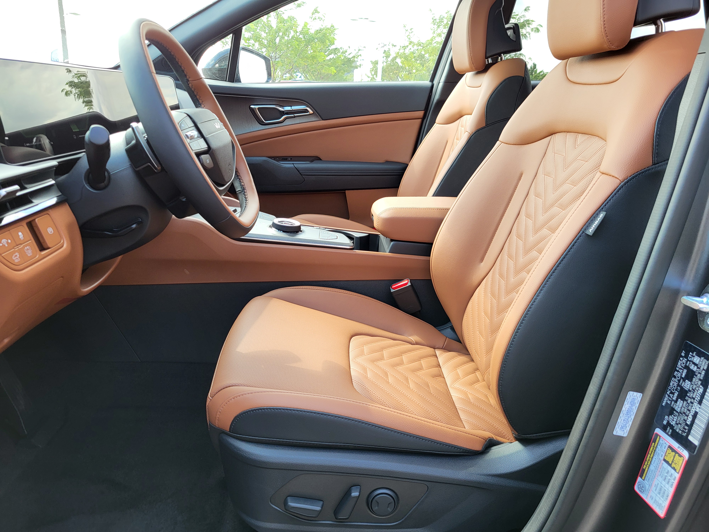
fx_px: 533
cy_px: 266
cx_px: 354
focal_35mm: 26
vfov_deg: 53.1
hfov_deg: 67.3
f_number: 1.8
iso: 40
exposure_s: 1/171
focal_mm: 5.4
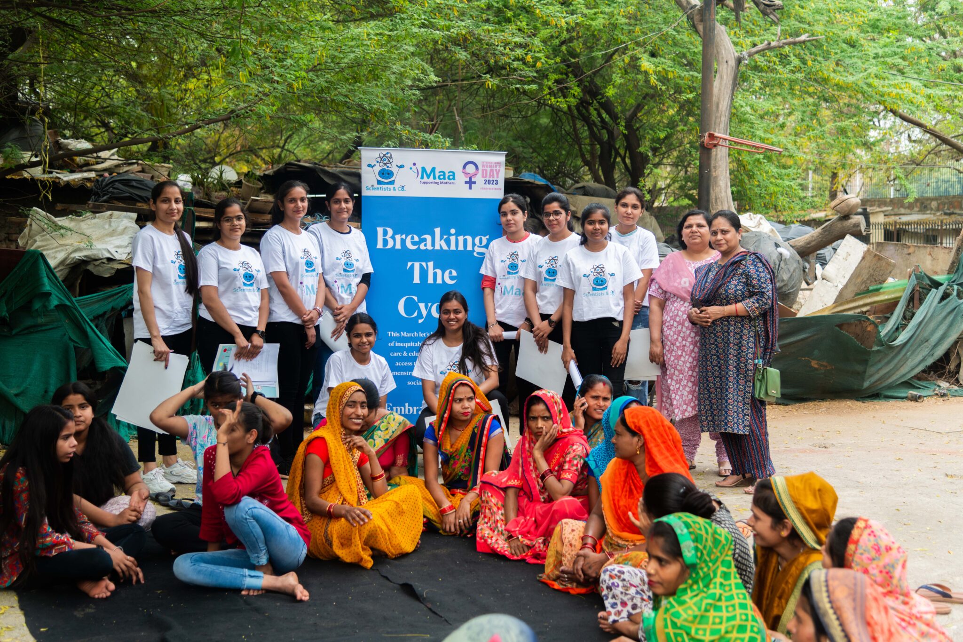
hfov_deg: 39.6
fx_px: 1337
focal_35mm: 50
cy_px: 321
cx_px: 482
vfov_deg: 27.0
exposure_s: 1/100
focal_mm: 50
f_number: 4
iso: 100
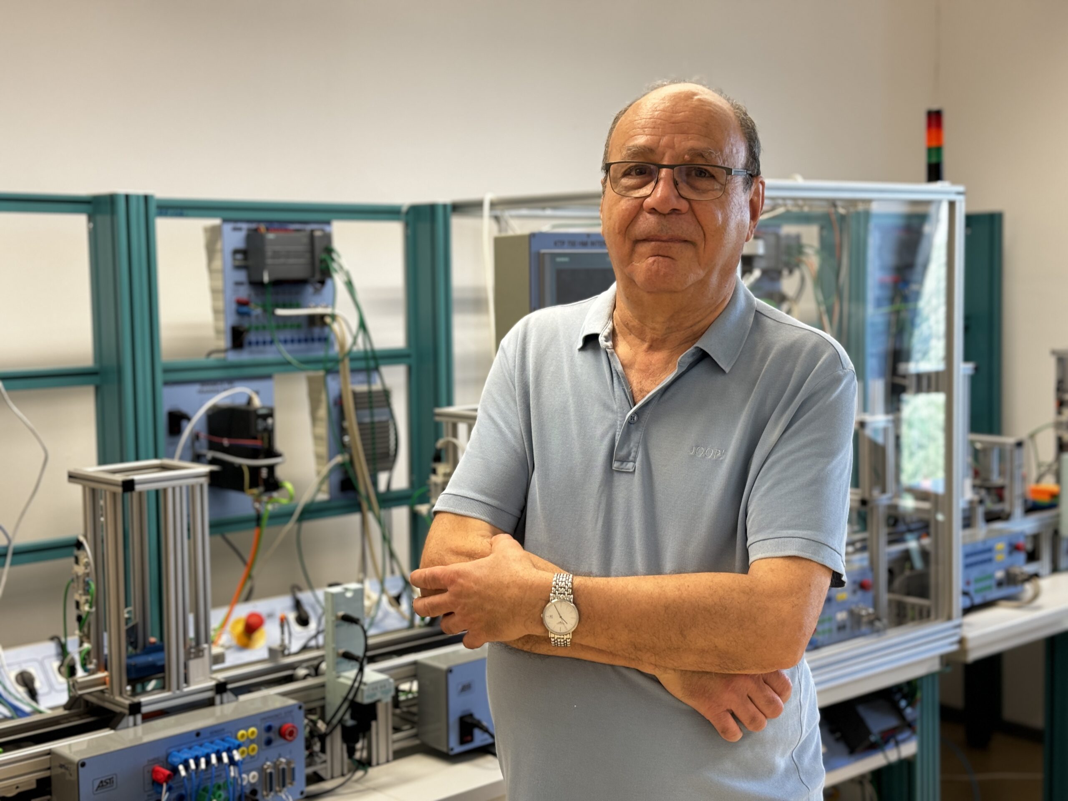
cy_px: 400
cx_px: 534
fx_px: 1481
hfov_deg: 39.7
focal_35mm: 48
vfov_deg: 30.3
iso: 64
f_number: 1.78
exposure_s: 1/50
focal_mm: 6.76
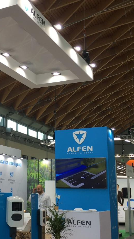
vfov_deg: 37.8
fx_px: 347
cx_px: 6
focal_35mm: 55
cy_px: 135
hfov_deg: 21.2
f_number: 2.2
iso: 25
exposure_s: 1/100
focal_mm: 4.15
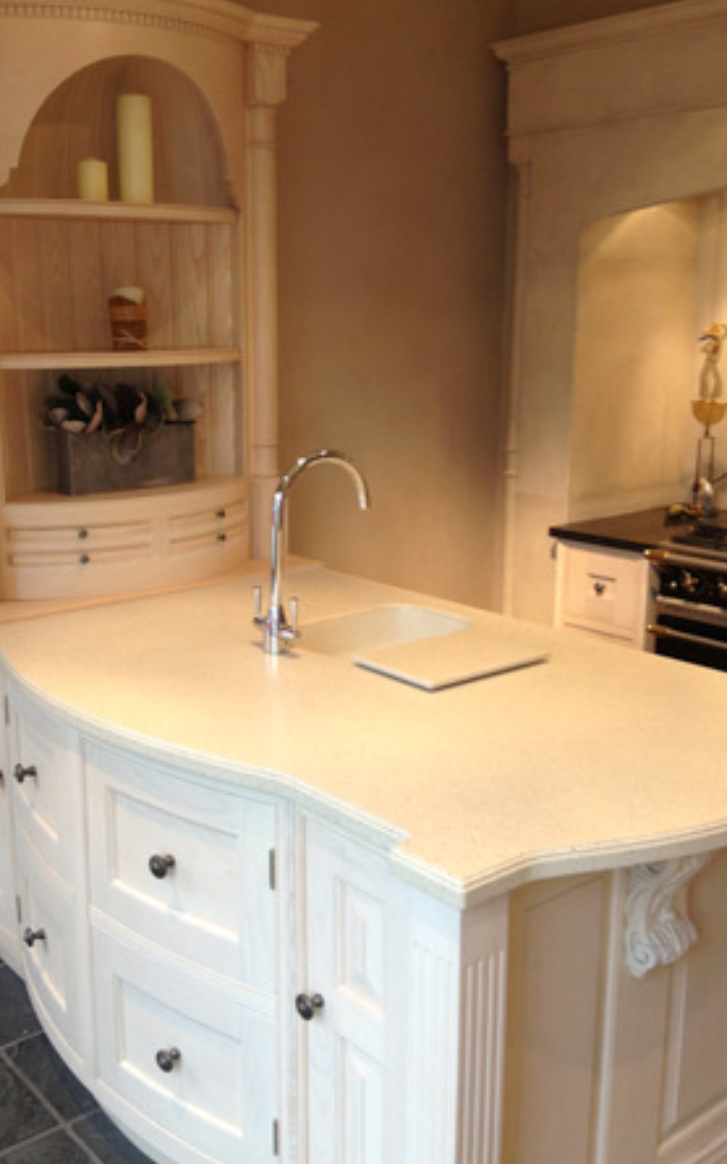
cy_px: 596
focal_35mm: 40
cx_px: 282
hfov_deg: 31.9
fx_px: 1268
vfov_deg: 49.3
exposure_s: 1/24
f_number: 2.4
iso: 64
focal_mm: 4.28
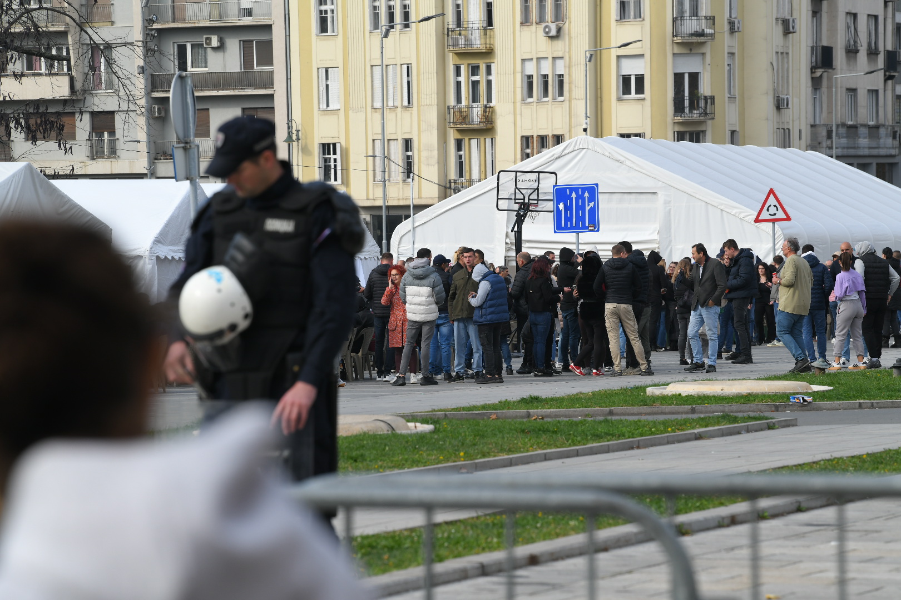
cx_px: 450
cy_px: 300
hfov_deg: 10.3
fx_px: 5005
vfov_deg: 6.9
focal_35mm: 200
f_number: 8
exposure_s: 1/640
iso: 400
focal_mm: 200
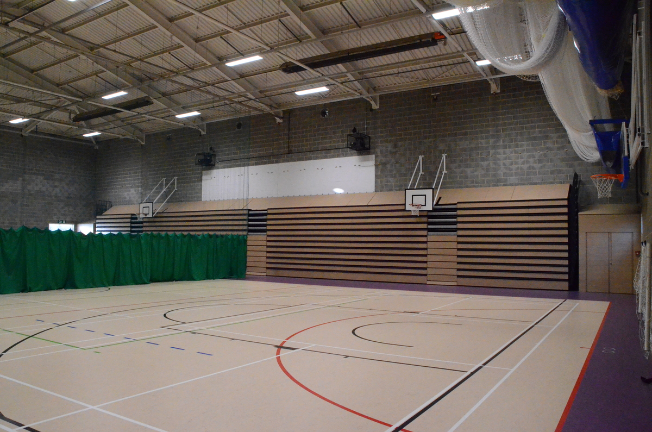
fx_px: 488
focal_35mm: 27
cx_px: 326
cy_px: 216
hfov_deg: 67.5
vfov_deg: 47.7
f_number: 8
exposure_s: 1/250
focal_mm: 18
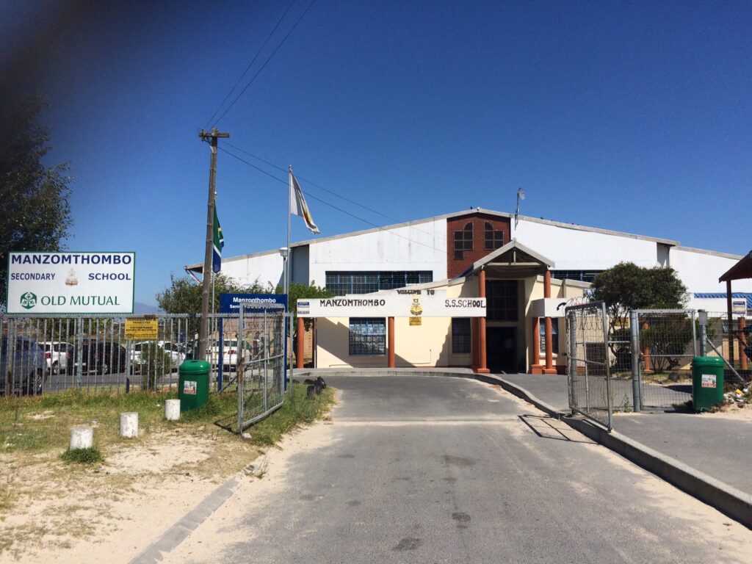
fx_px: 630
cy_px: 282
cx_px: 376
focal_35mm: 29
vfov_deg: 48.2
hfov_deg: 61.7
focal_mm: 4.15
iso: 32
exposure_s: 1/5128
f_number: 2.2
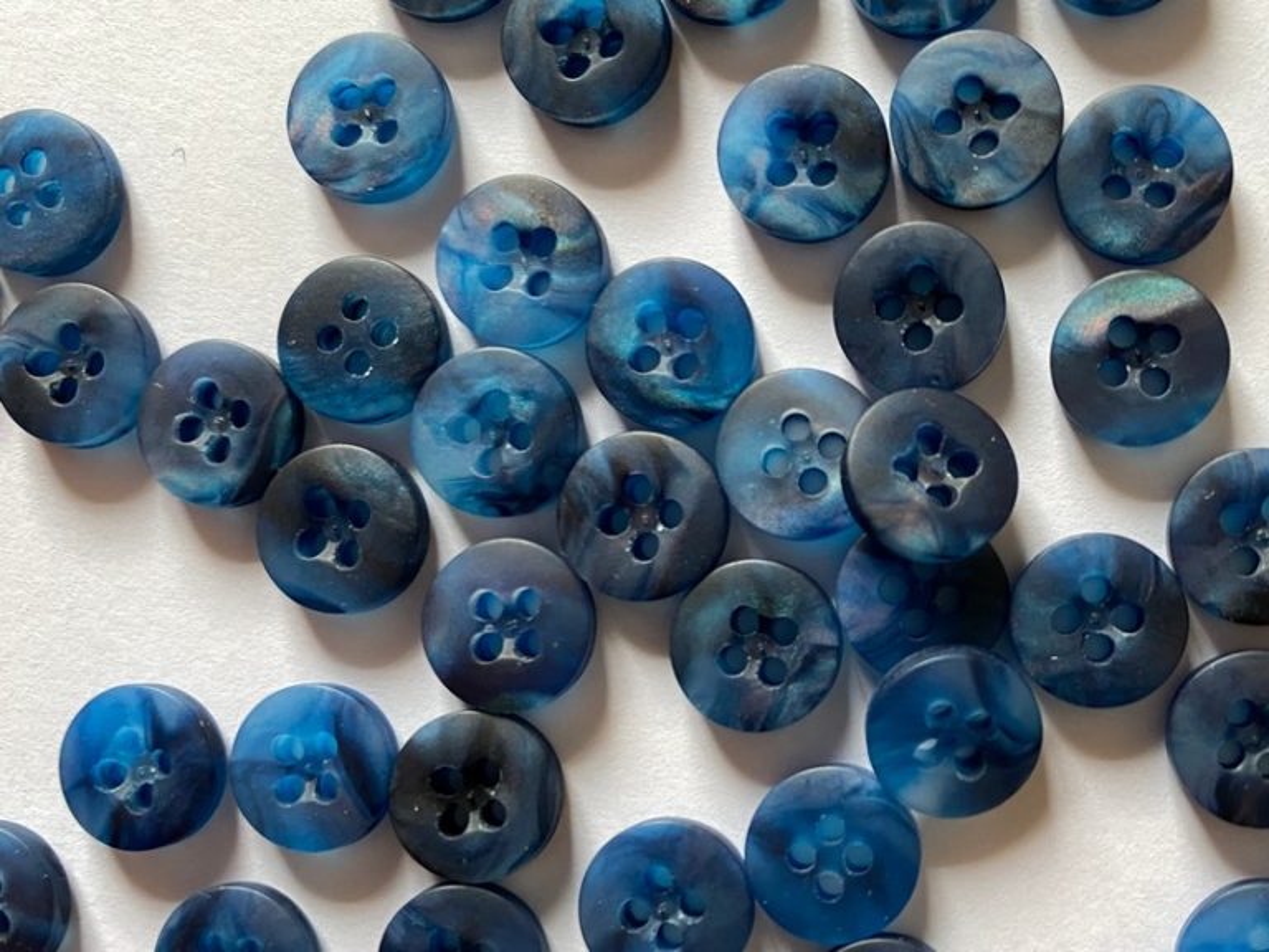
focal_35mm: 26
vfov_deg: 53.1
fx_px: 953
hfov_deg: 67.3
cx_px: 634
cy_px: 476
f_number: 1.8
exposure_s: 1/60
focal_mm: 4.25
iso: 125
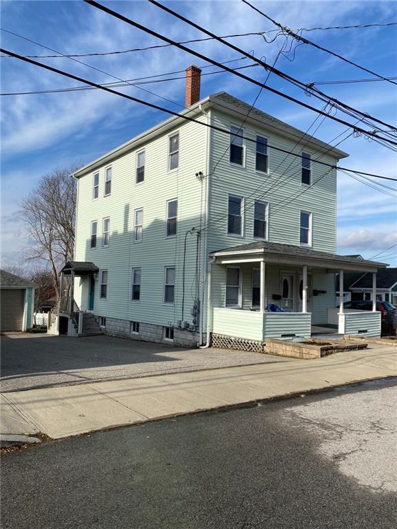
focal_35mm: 26
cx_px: 198
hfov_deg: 53.1
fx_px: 398
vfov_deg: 67.3
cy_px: 264
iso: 32
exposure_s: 1/3125
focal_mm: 4.25
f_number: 1.8
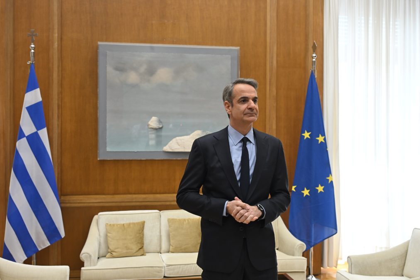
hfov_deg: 49.6
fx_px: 455
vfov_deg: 34.2
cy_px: 140
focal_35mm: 39
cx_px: 210
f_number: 4.5
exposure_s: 1/250
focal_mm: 39
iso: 1800
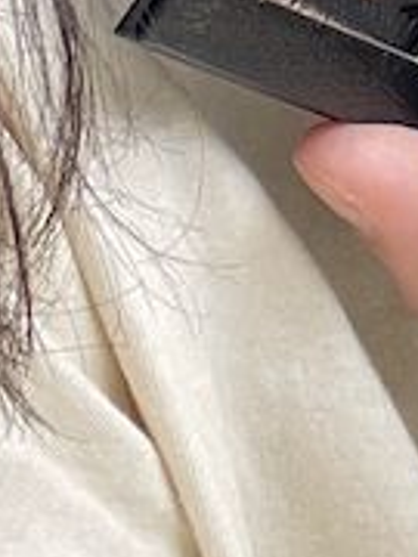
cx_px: 663
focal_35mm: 200
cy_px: -681
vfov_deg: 9.1
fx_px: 3220
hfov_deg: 7.3
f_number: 2.2
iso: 100
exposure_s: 1/105
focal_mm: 2.71
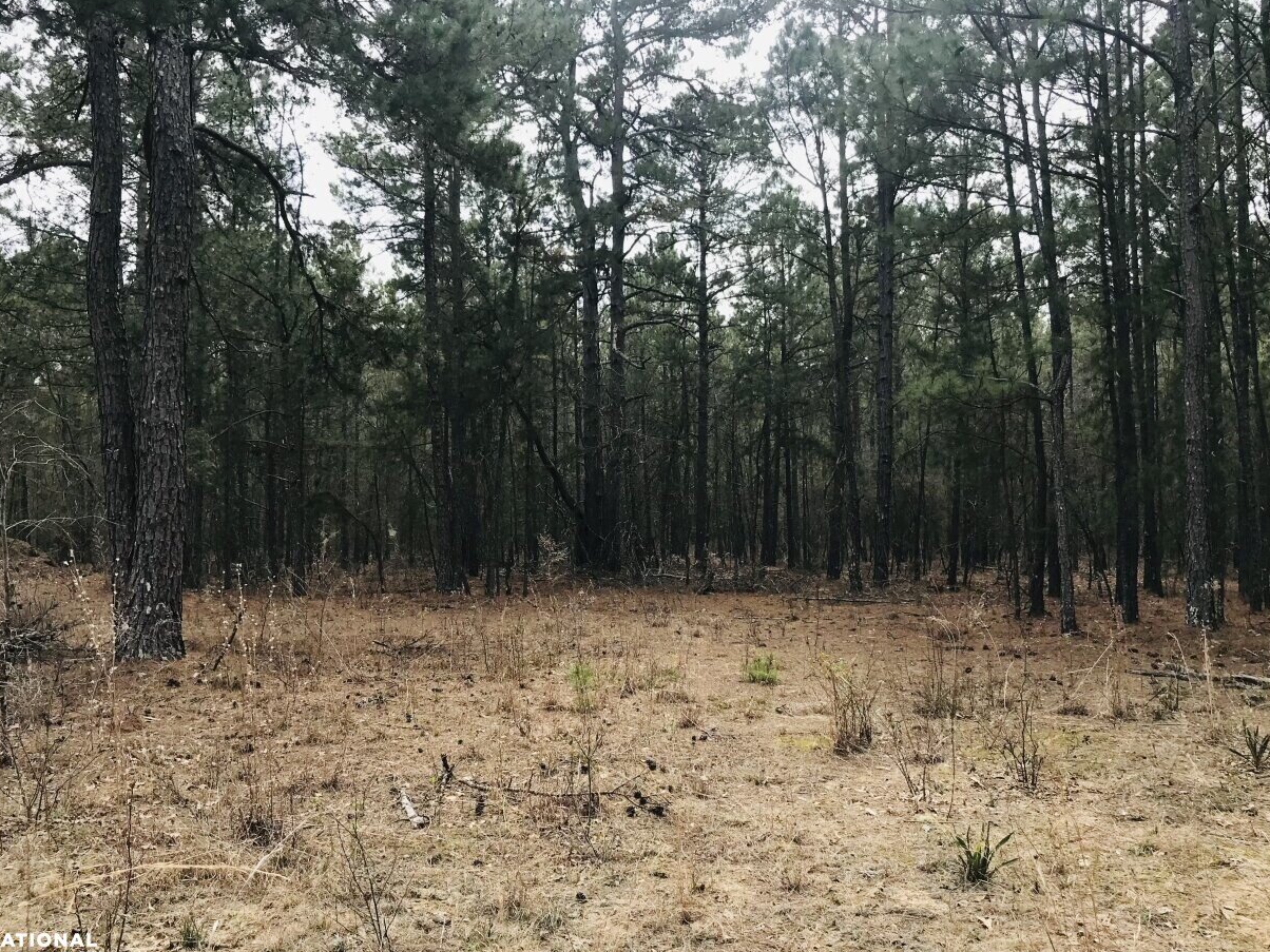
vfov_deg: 45.4
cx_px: 665
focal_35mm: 31
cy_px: 487
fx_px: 1137
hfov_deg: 58.3
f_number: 1.8
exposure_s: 1/622
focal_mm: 3.99
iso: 20
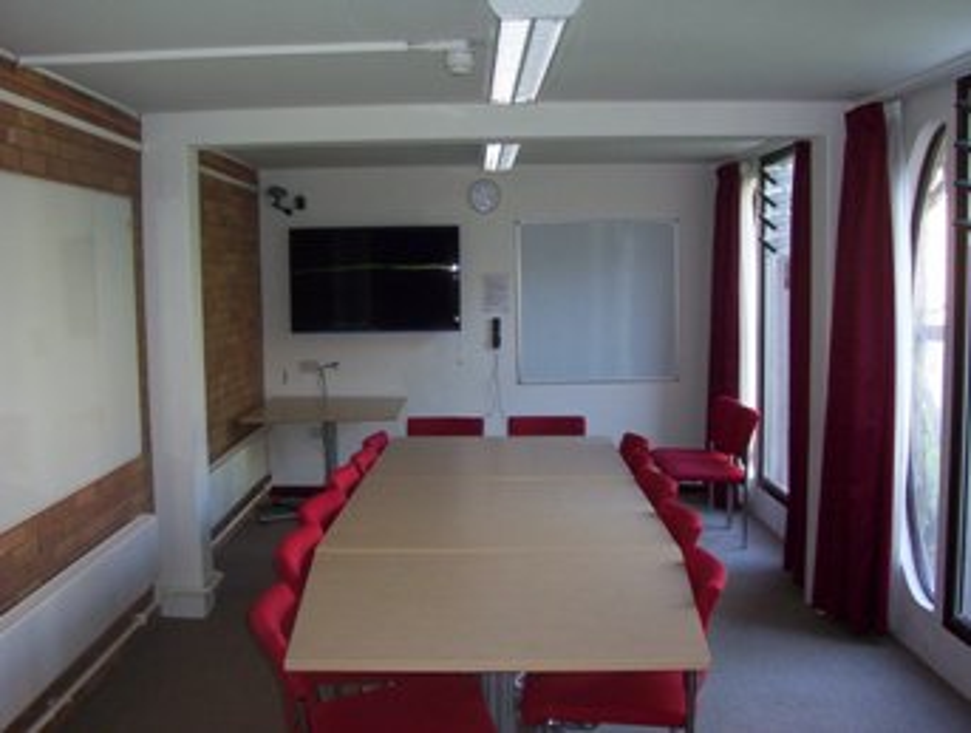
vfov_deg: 33.7
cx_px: 486
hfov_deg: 43.8
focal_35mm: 43
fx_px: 1209
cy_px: 366
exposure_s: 1/60
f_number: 2.73
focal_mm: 5.77
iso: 140
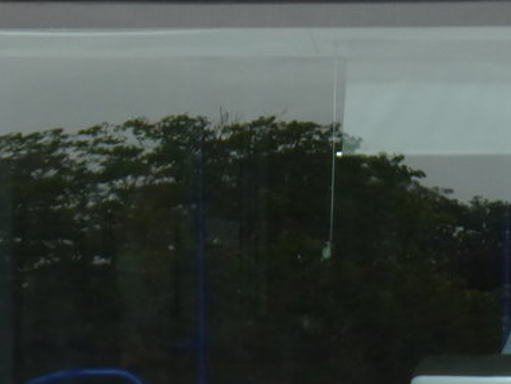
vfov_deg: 1.6
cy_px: 296
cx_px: 460
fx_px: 13505
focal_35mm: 914
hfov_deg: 2.2
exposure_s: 1/500
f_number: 5.9
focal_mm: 51.5
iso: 160
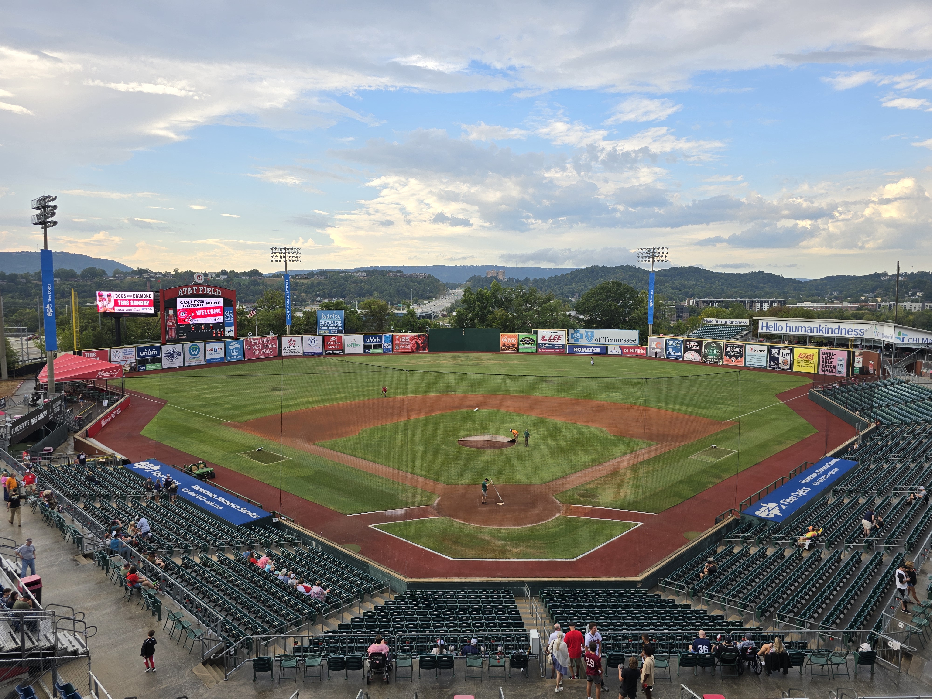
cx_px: 466
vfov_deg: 58.9
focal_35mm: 23
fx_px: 619
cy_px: 350
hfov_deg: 73.9
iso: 12
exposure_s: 1/180
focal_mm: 6.3
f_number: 1.7
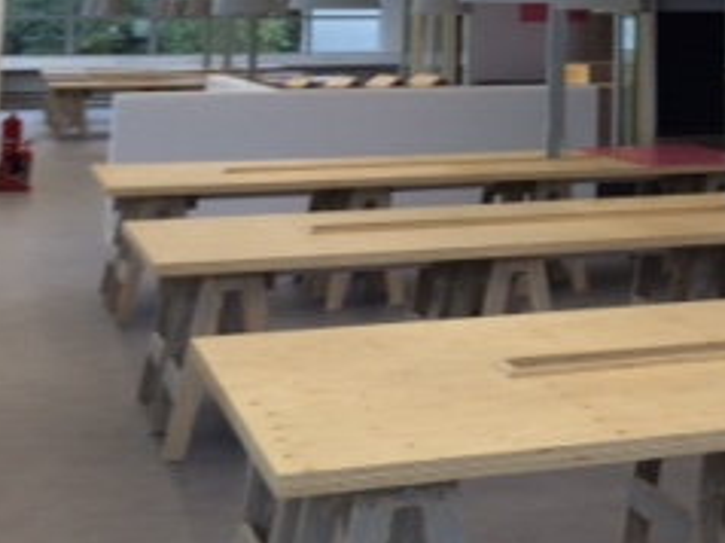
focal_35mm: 78
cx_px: 755
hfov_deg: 23.8
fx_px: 1632
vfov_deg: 17.8
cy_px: -131
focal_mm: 4.15
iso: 40
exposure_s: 1/60
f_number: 2.2
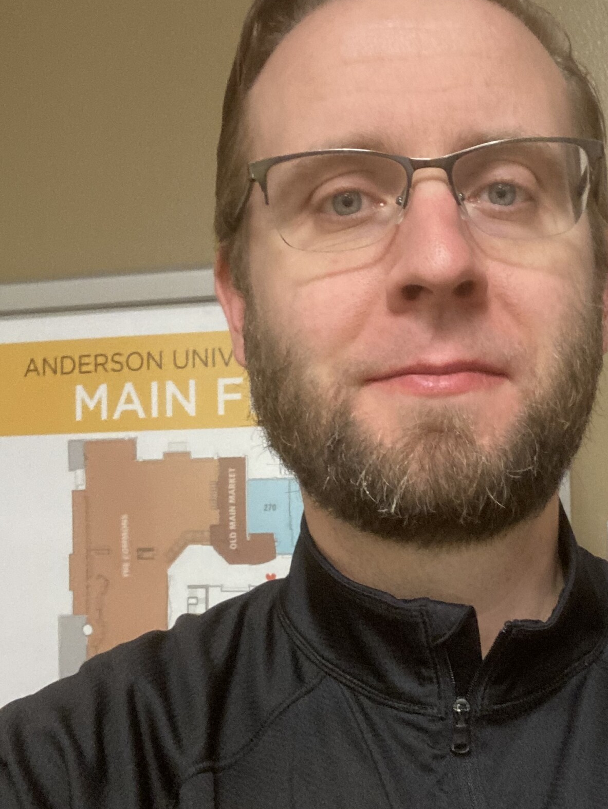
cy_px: 462
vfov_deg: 36.7
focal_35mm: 52
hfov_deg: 27.6
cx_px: 469
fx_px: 1217
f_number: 2.2
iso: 320
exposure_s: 1/40
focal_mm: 2.87
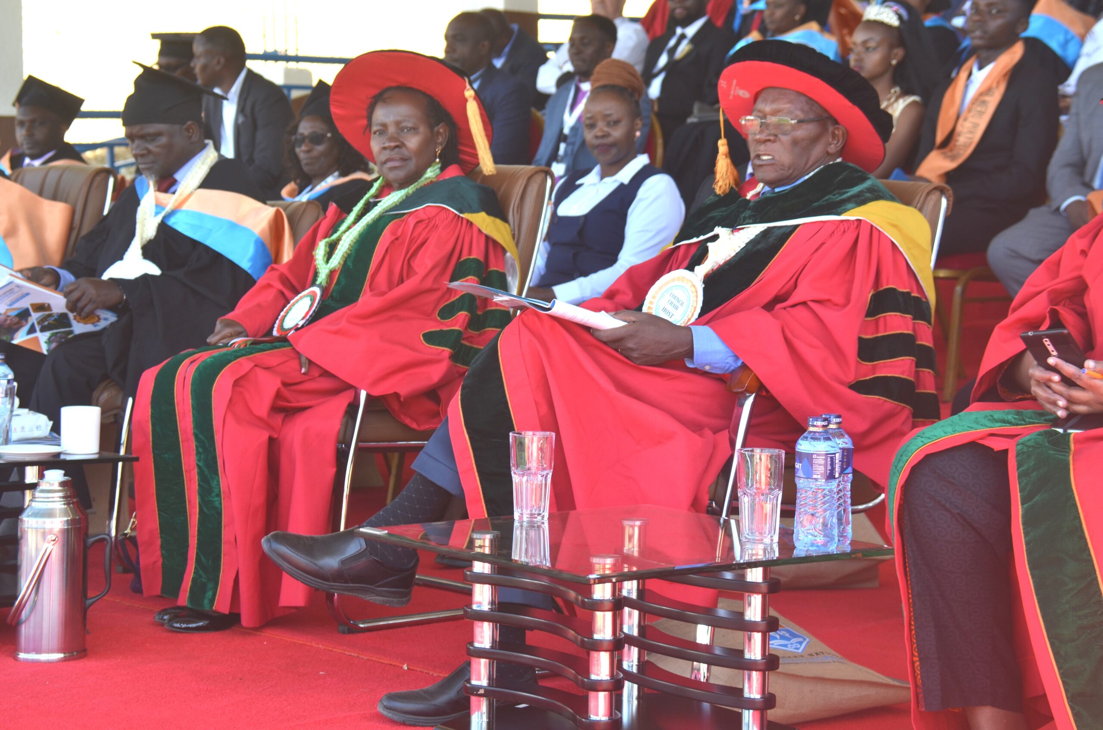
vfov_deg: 16.2
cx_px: 552
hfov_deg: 24.2
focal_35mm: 84
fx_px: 2569
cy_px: 365
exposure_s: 1/125
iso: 180
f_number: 5.6
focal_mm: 56
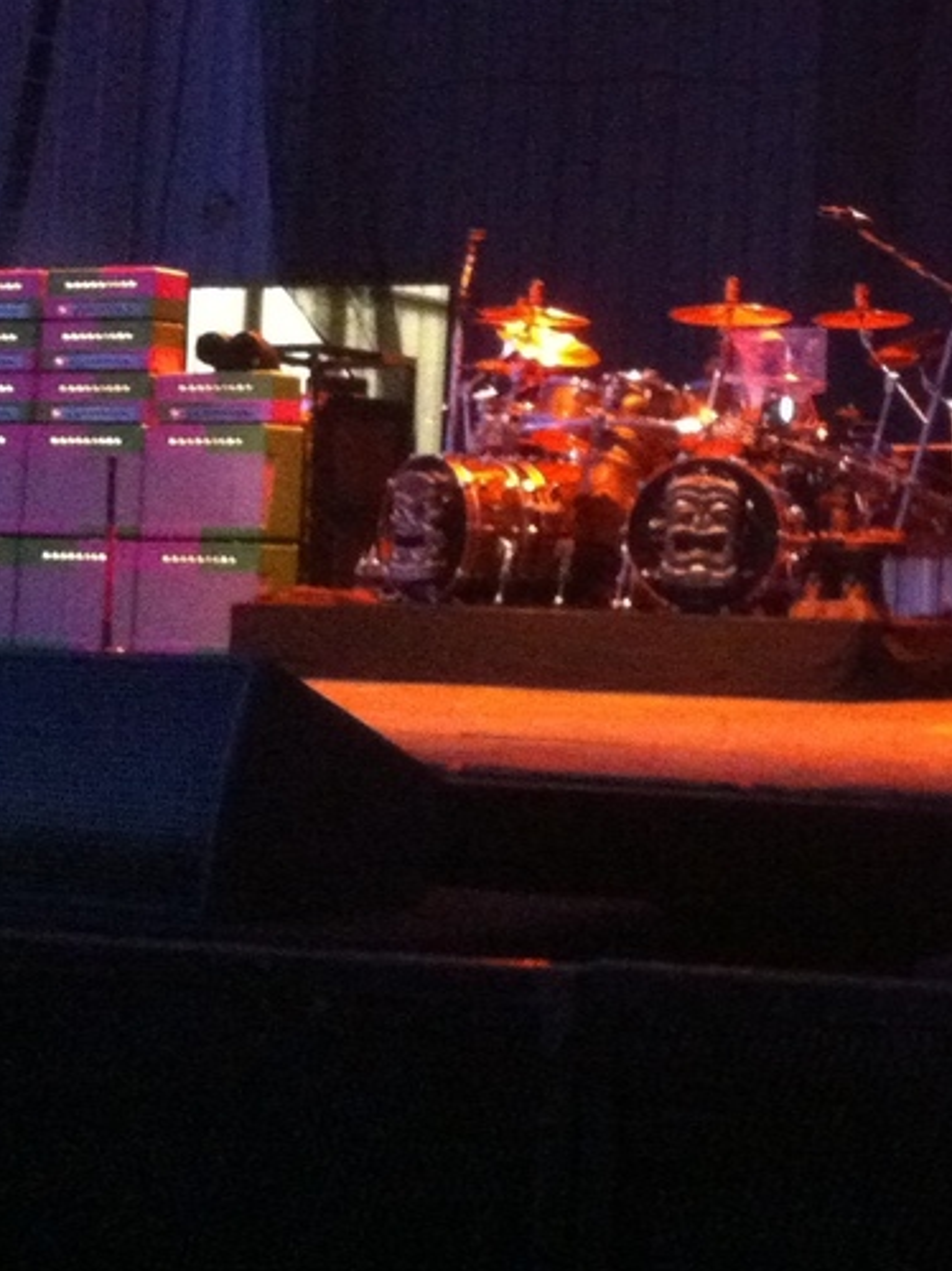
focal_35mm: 84
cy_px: 298
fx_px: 3082
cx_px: 914
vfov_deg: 23.0
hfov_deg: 17.2
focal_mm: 3.85
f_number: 2.8
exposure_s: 1/15
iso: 1000
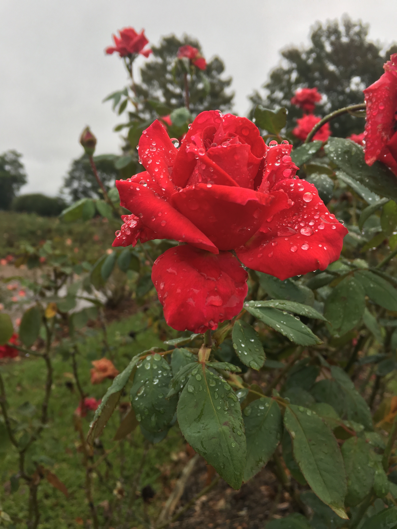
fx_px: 443
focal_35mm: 29
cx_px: 198
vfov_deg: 61.7
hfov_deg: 48.2
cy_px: 264
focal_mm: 4.15
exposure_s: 1/330
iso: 25
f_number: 2.2
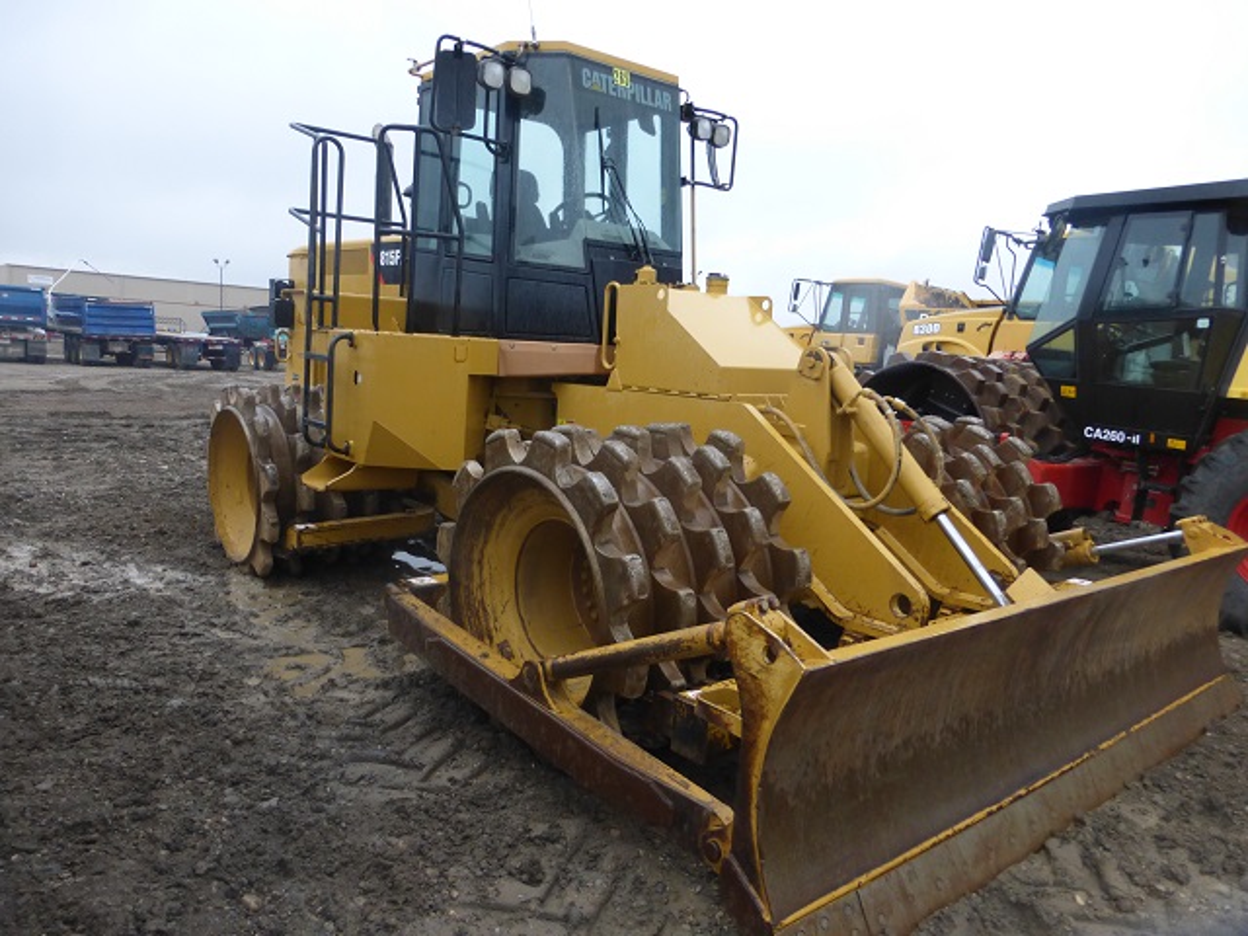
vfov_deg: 54.9
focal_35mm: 25
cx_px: 624
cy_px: 468
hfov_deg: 69.4
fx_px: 901
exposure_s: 1/200
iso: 200
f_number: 3.3
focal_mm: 4.3
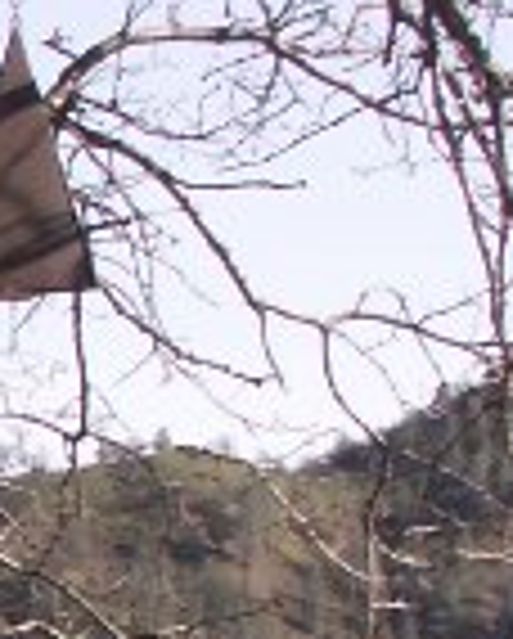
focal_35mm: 246
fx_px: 4659
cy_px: 1138
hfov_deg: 5.9
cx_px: -1015
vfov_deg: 7.6
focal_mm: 5.86
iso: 50
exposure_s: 1/160
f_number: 6.3
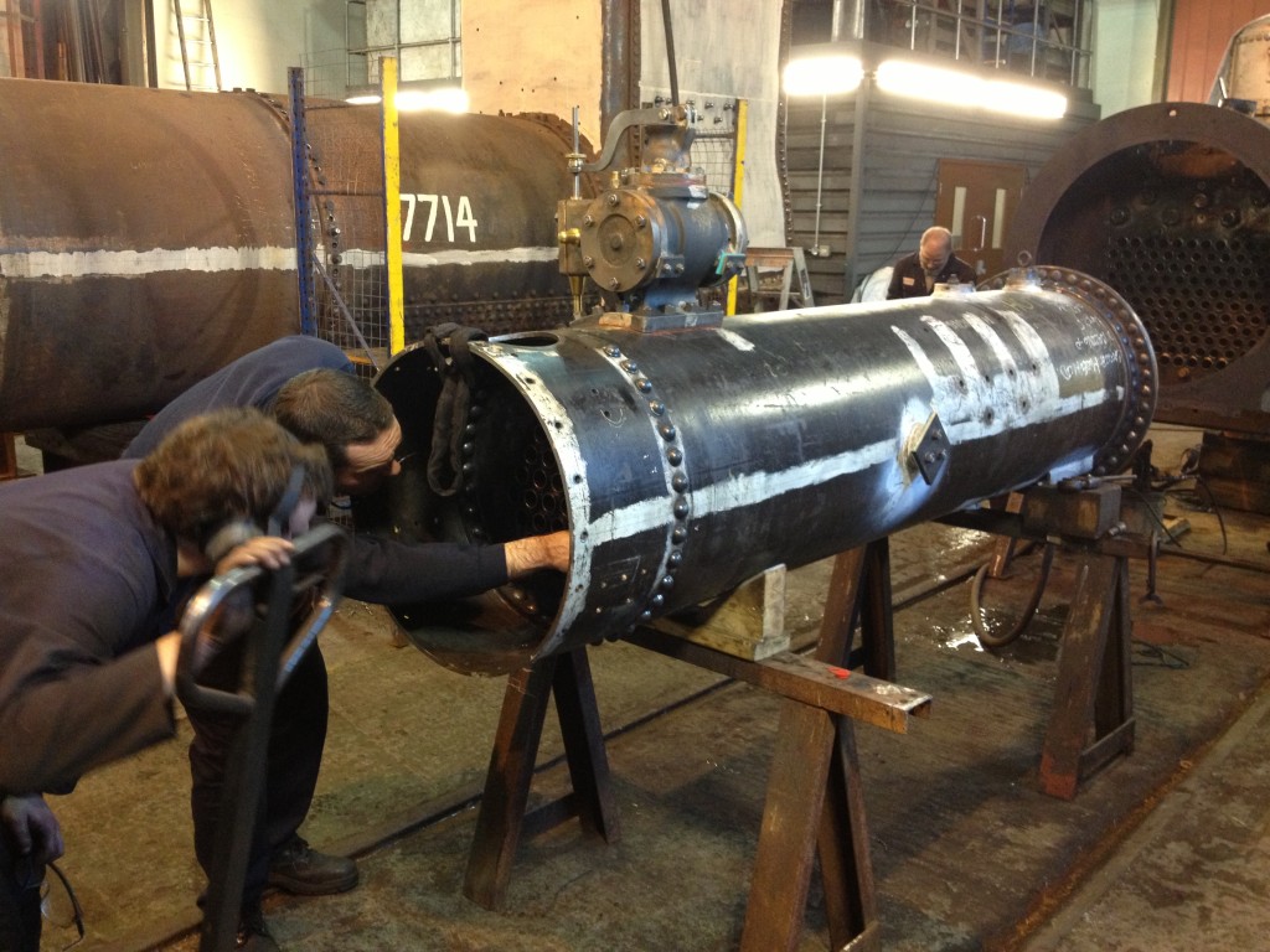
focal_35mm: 35
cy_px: 476
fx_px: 1284
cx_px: 635
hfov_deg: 52.6
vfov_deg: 40.7
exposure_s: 1/20
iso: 250
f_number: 2.4
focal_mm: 4.28
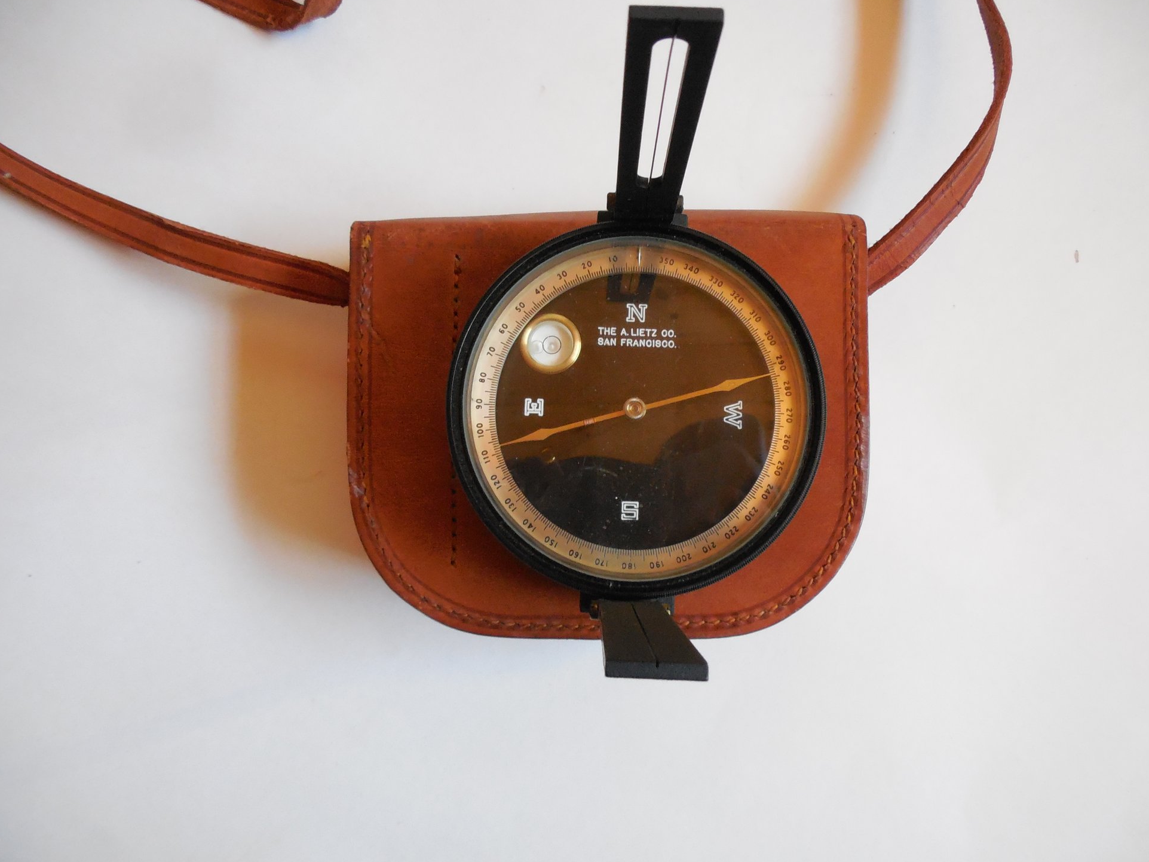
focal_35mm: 26
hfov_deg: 67.3
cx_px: 592
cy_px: 430
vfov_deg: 53.1
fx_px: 863
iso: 800
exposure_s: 1/40
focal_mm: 4.5
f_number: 3.3
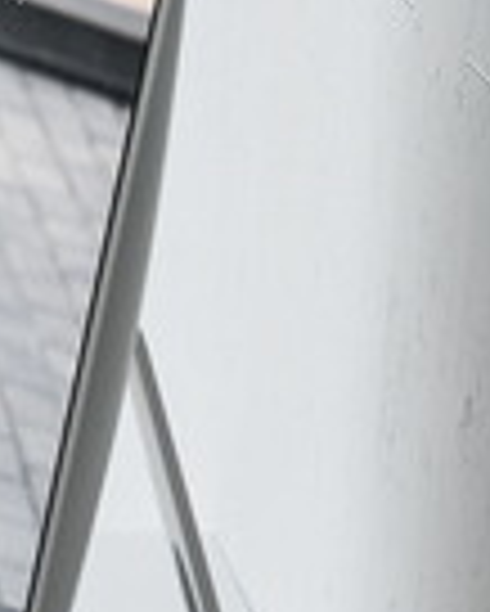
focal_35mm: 257
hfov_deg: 5.9
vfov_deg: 7.3
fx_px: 4654
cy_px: 1120
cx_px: -481
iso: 250
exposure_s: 1/100
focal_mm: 42
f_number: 5.6
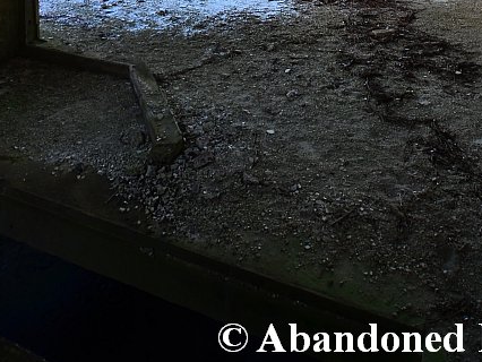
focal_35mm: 37
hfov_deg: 50.0
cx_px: 239
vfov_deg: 27.0
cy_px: -183
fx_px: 517
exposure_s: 1/40
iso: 200
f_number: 3.2
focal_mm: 11
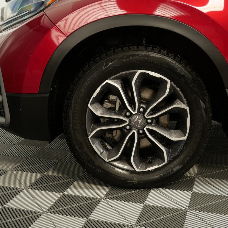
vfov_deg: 32.8
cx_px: 134
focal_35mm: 52
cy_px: 114
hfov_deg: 32.7
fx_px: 387
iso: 250
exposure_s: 1/200
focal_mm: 22
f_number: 5
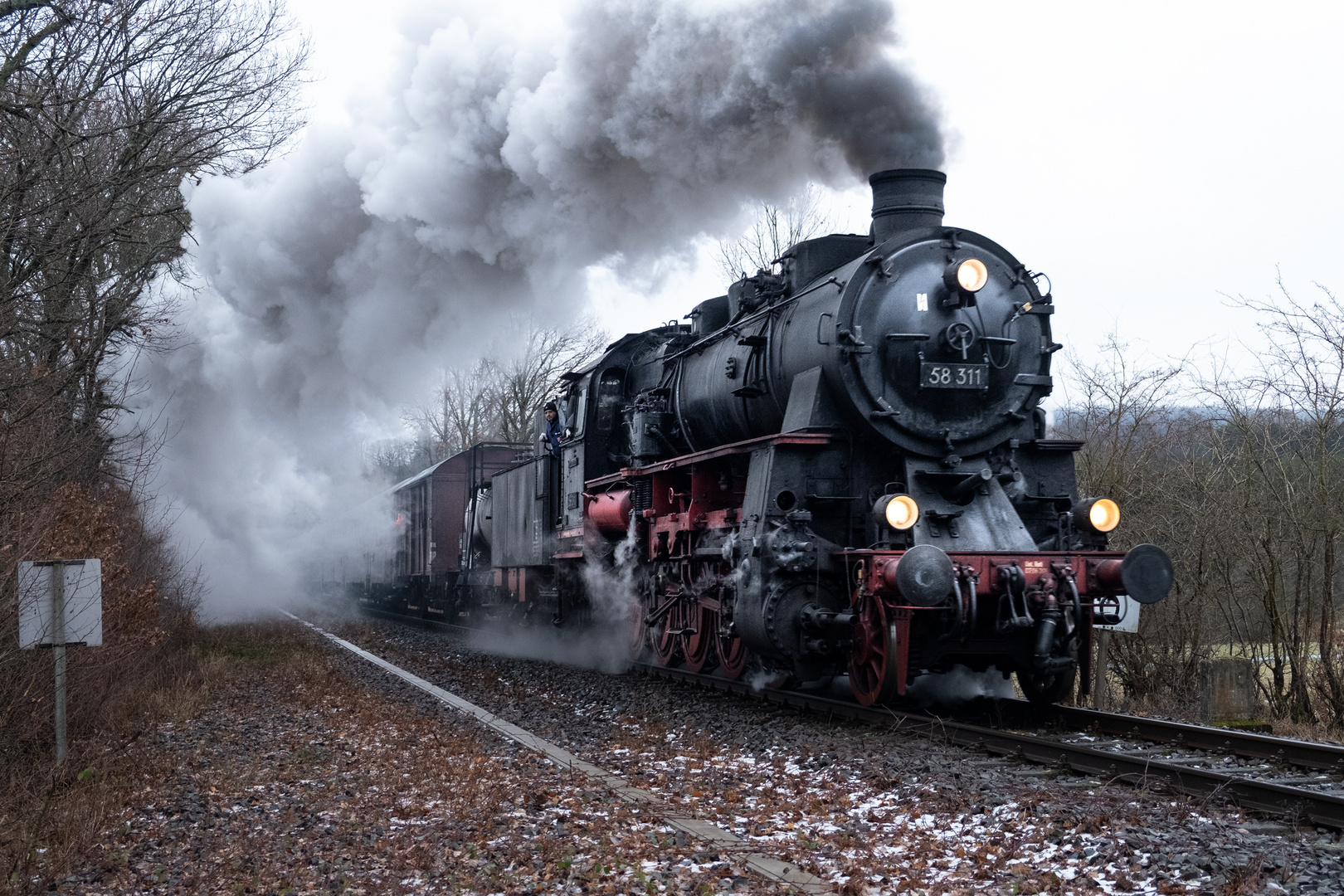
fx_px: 1605
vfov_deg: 31.2
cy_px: 448
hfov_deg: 45.4
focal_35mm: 43
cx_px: 672
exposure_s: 1/250
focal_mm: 28.9
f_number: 3.2
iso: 1600
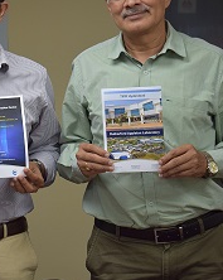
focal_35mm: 127
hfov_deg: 11.9
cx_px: -47
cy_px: 84
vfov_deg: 15.1
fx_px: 1050
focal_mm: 40
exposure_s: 1/80
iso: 400
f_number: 4.8
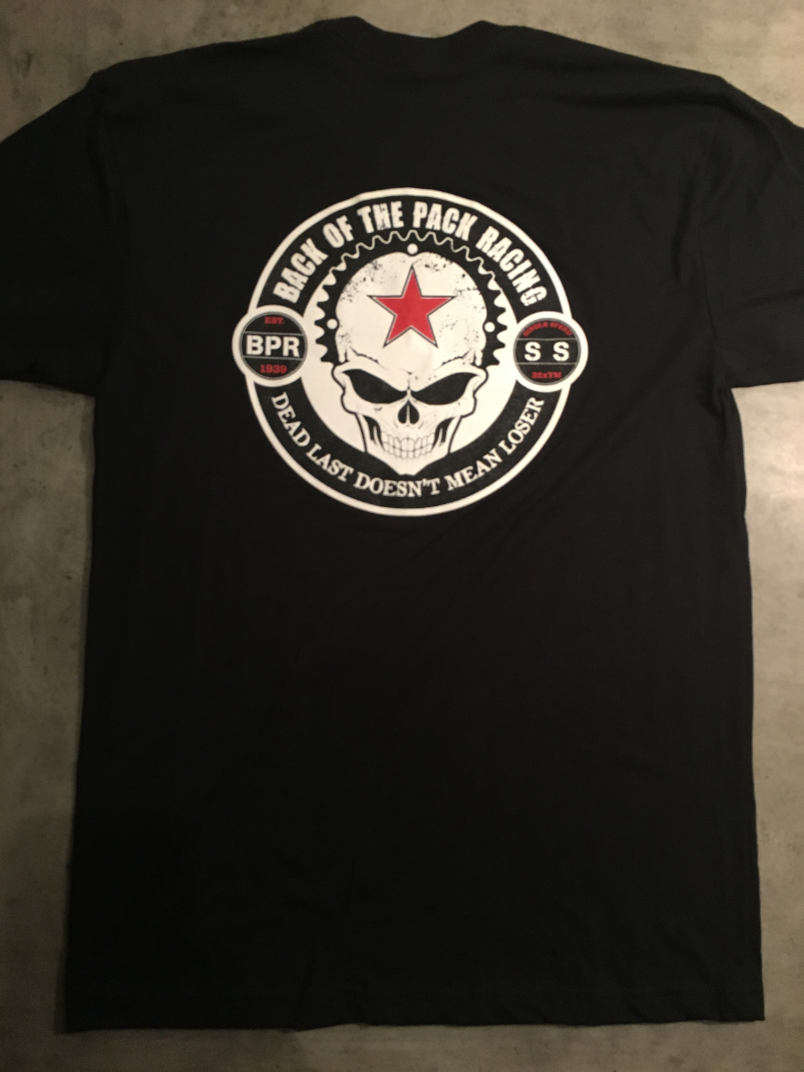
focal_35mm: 29
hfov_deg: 48.2
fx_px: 898
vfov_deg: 61.7
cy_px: 536
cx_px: 402
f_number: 2.2
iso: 160
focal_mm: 4.15
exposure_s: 1/30
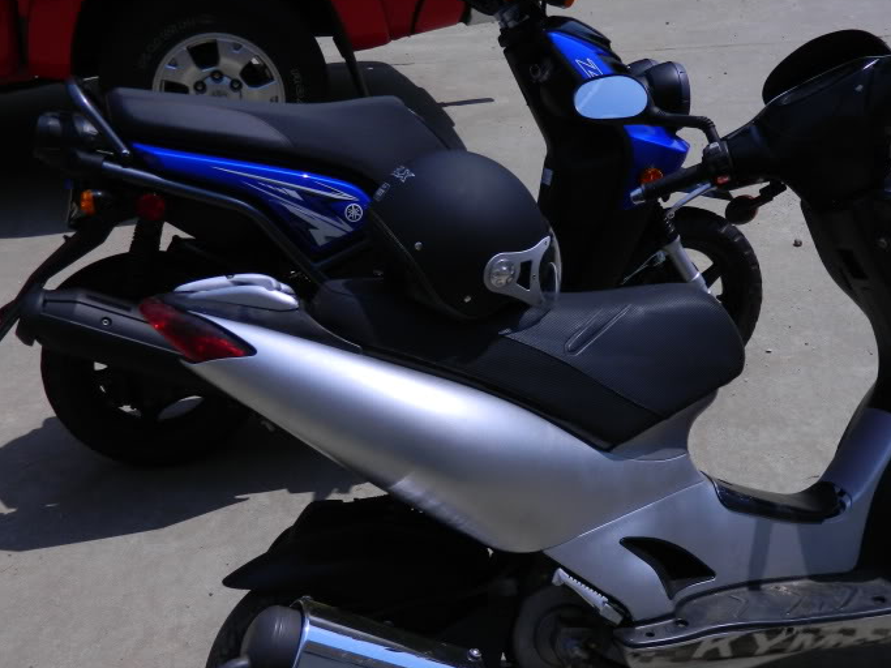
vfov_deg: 34.2
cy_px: 398
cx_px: 540
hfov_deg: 44.5
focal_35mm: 42
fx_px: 1081
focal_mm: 5.1
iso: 80
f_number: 8.9
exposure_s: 1/320
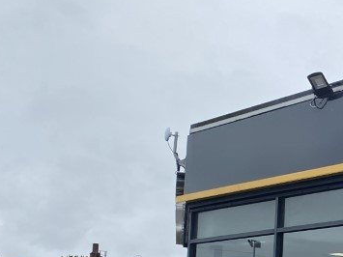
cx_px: 474
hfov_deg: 20.0
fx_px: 872
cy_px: 268
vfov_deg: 16.4
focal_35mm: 88
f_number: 1.8
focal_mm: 4.25
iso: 32
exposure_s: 1/2817
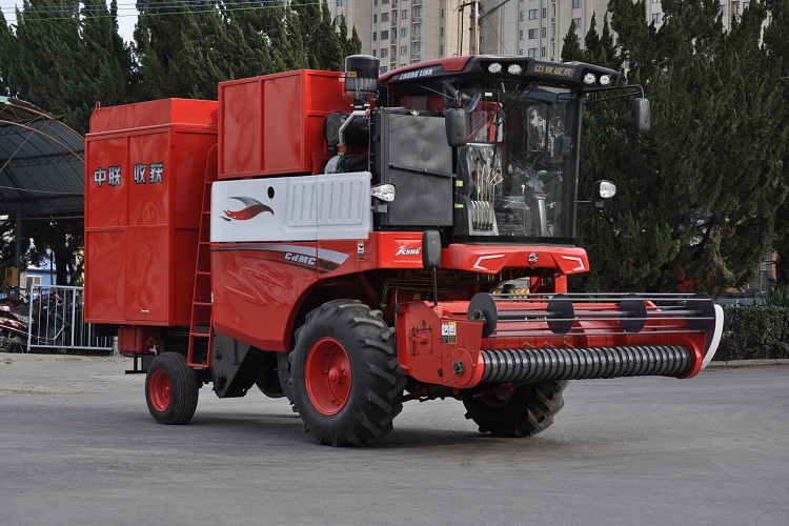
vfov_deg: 16.6
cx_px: 394
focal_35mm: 82
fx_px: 1808
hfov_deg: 24.6
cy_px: 263
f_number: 7.1
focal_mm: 55
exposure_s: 1/200
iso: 200
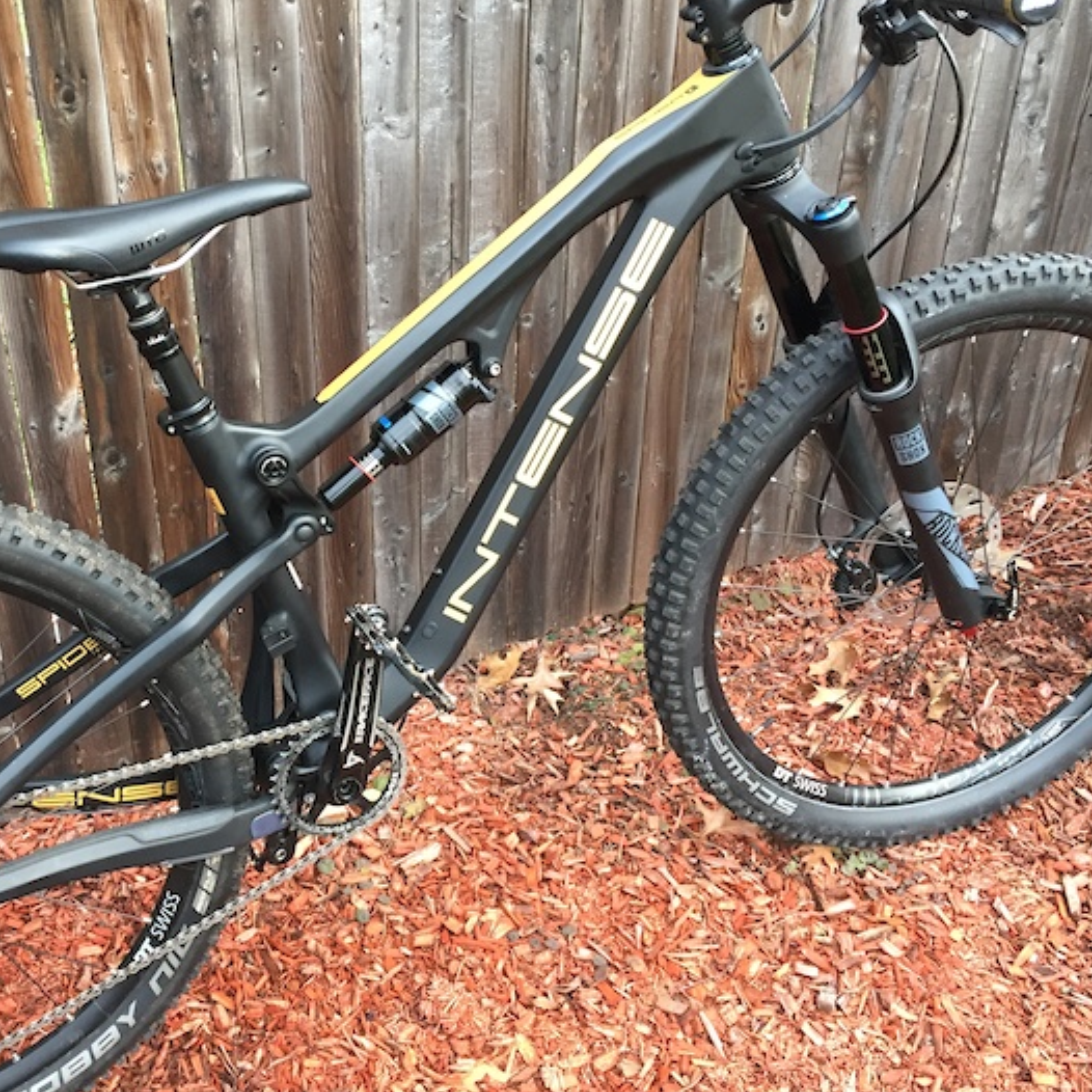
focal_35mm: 39
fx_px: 1392
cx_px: 345
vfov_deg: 42.8
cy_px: 502
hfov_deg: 42.1
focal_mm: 4.15
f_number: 2.2
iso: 40
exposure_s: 1/30
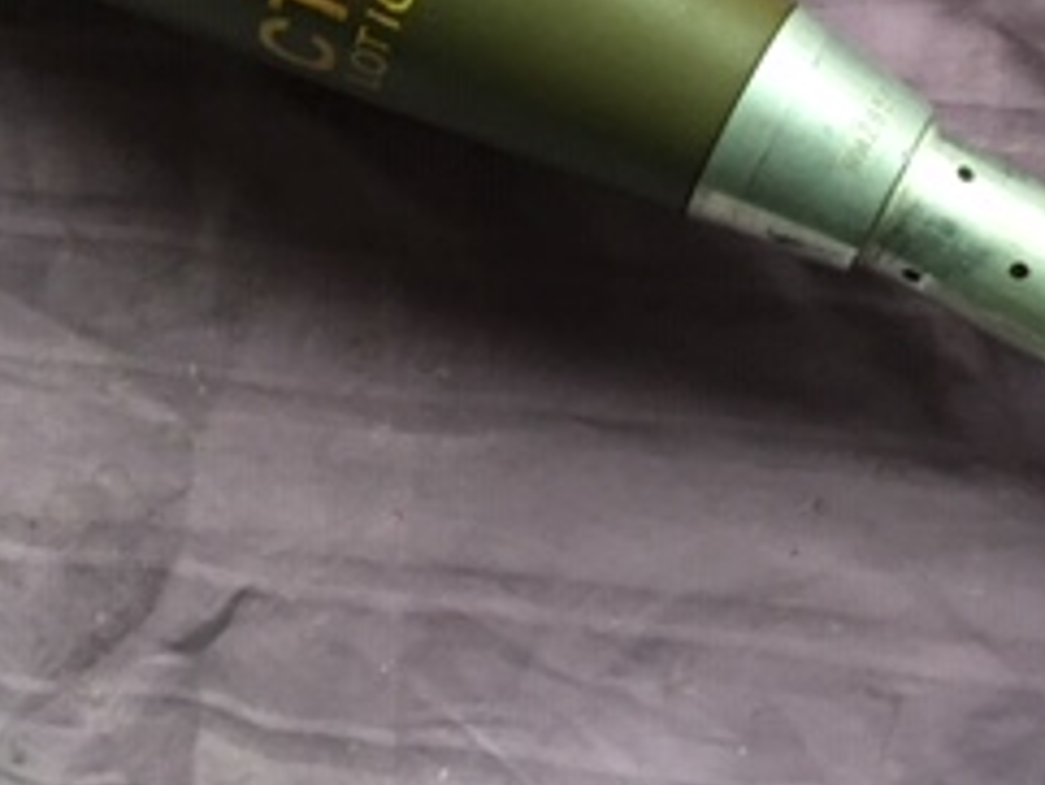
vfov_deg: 18.5
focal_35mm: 77
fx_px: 2326
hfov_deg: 25.3
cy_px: -69
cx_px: 546
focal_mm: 4.15
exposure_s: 1/24
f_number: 2.2
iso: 200
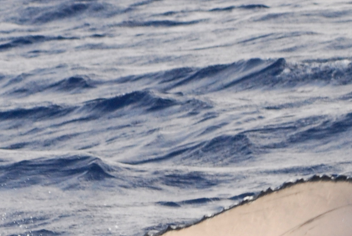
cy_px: 297
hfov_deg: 3.3
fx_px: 6157
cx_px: 82
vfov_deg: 2.2
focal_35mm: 629
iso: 320
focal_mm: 90
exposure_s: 1/320
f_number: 6.3
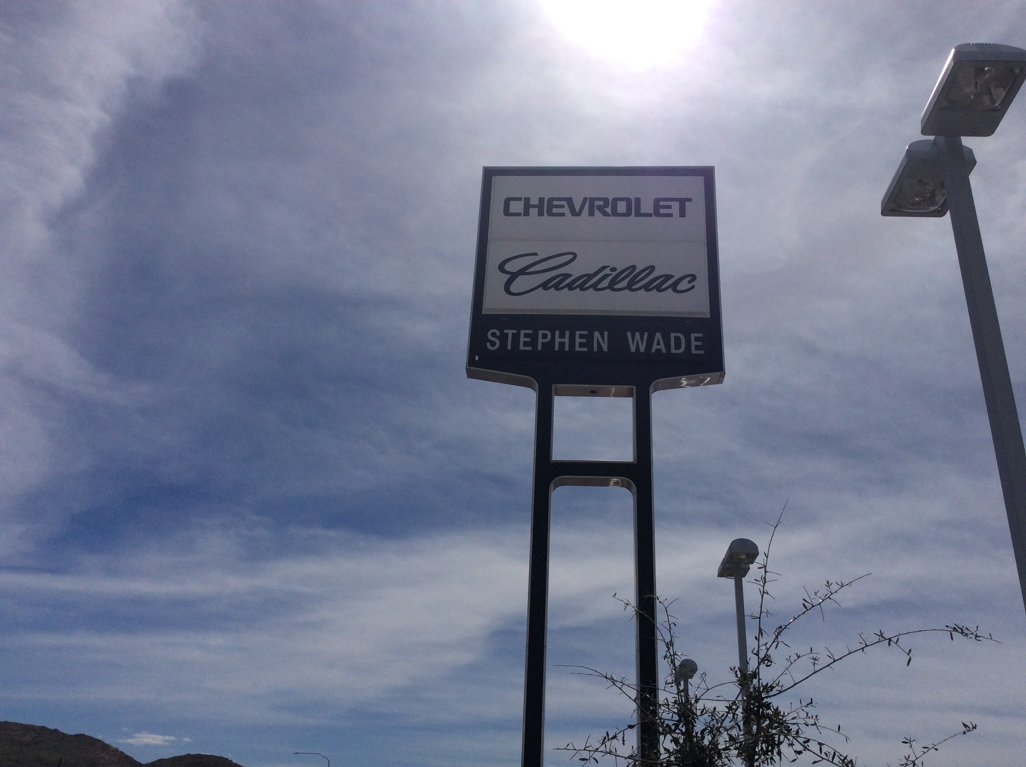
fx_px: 947
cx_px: 513
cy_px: 384
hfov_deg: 56.9
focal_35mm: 32
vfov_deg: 44.1
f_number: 2.4
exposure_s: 1/9615
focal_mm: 3.3
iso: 40
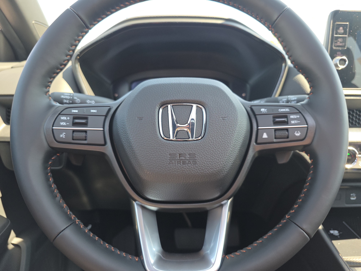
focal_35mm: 23
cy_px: 136
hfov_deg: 73.9
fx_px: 240
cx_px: 180
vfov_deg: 58.9
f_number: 1.7
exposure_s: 1/180
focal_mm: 6.3
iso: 64
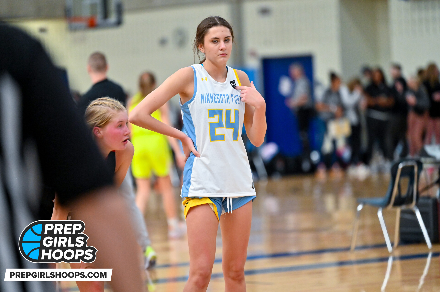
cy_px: 146
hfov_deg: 10.3
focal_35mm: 200
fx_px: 2443
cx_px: 220
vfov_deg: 6.9
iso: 5000
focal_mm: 200
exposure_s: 1/1250
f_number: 2.8
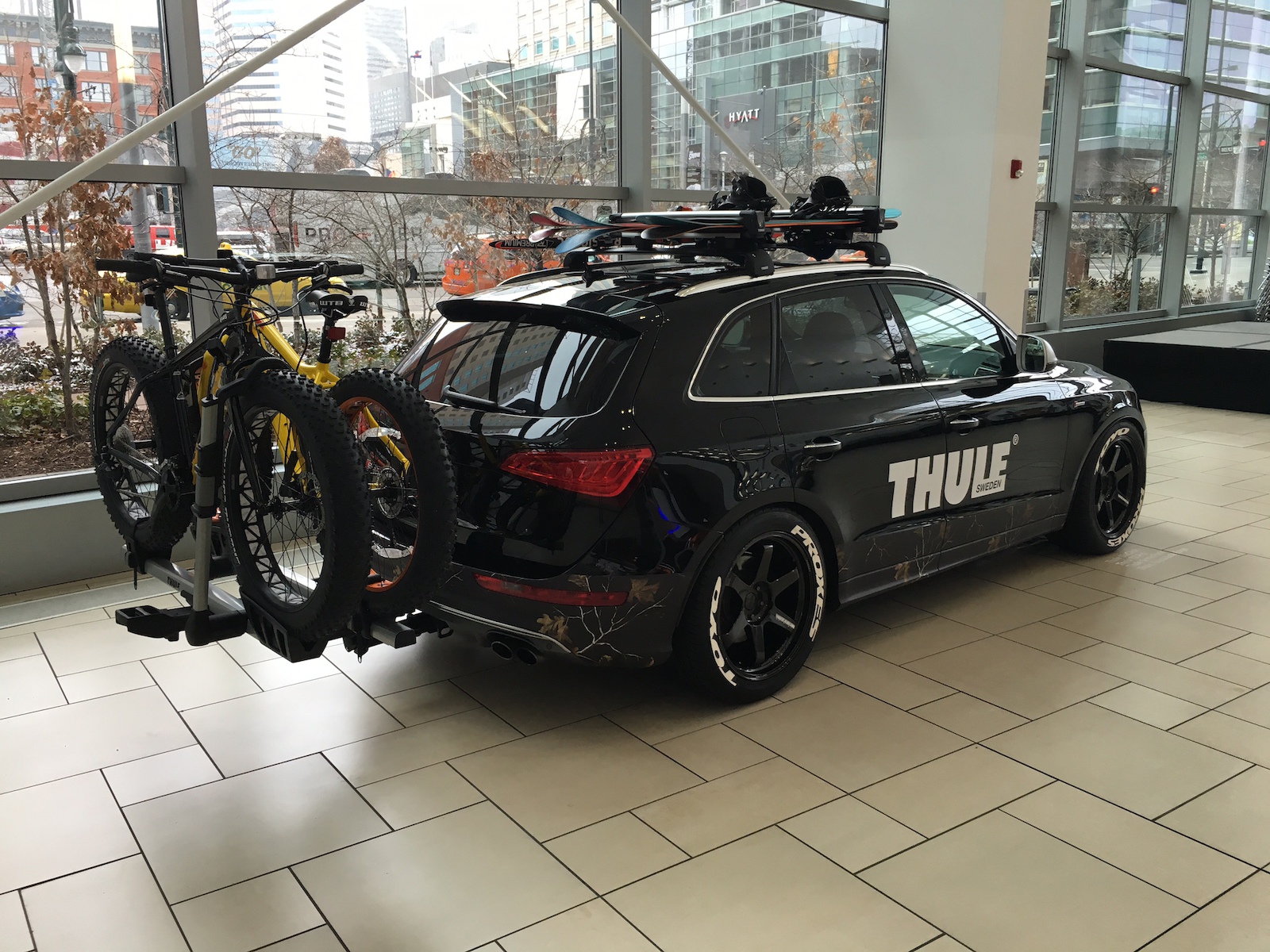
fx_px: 1064
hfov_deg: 61.7
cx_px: 635
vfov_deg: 48.2
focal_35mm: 29
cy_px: 476
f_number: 2.2
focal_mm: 4.15
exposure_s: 1/40
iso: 25
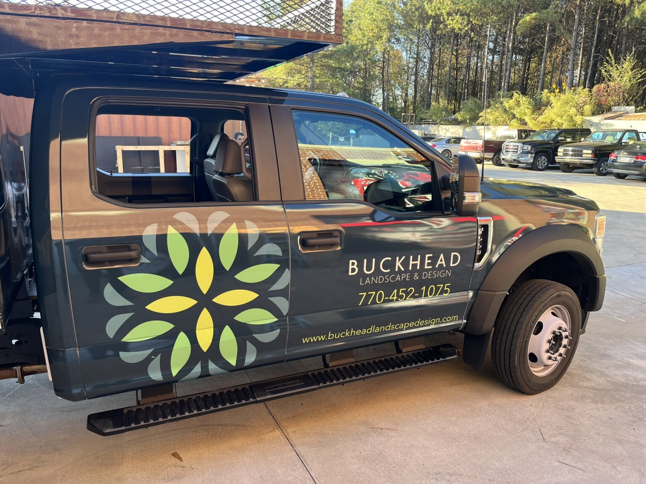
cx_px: 323
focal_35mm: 26
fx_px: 485
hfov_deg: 67.3
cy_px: 242
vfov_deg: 53.1
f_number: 1.6
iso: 50
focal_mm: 5.1
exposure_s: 1/172
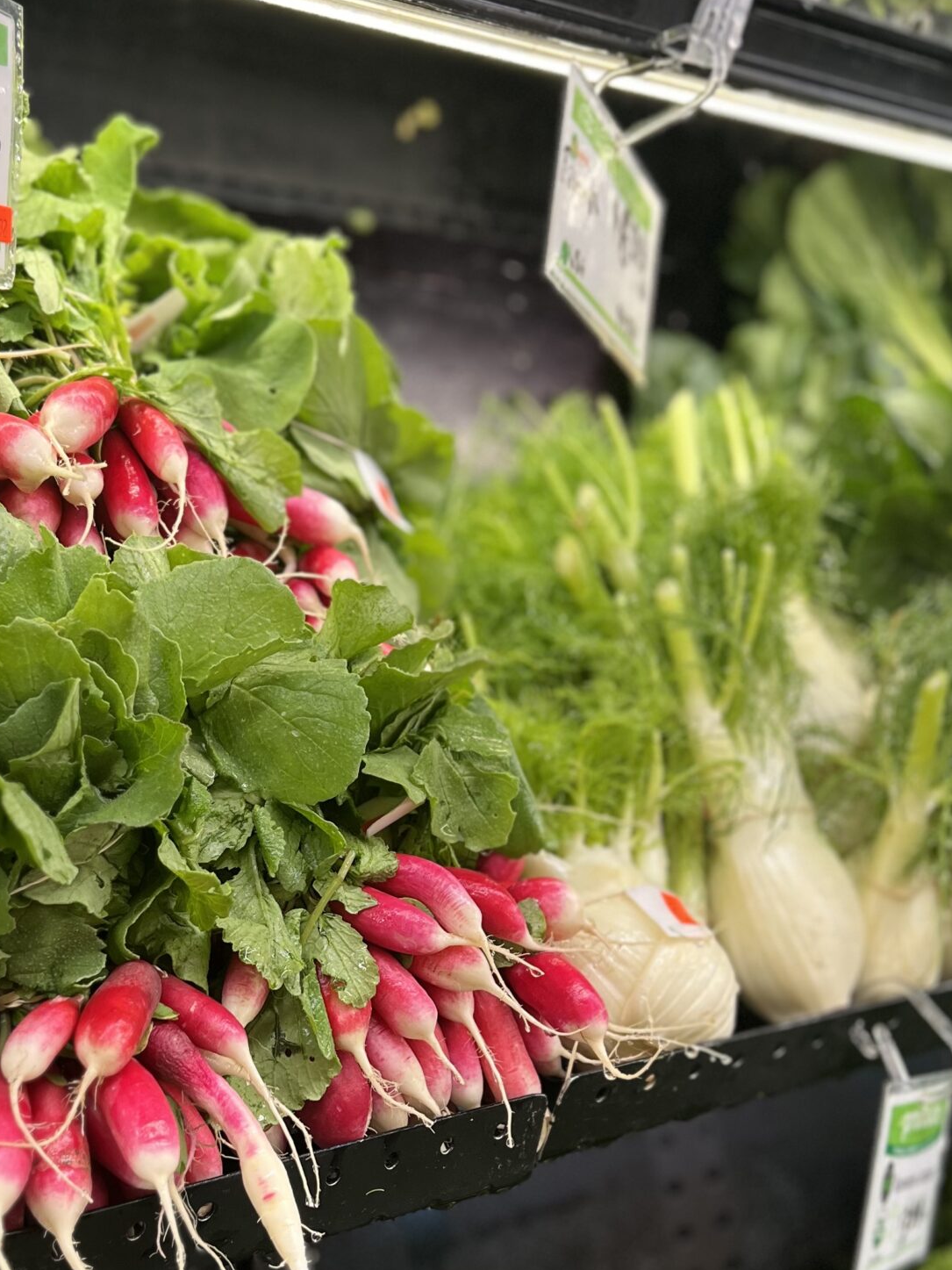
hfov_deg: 31.1
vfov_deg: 40.8
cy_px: 839
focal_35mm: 46
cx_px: 257
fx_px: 1687
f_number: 1.5
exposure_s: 1/60
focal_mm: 5.7
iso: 80
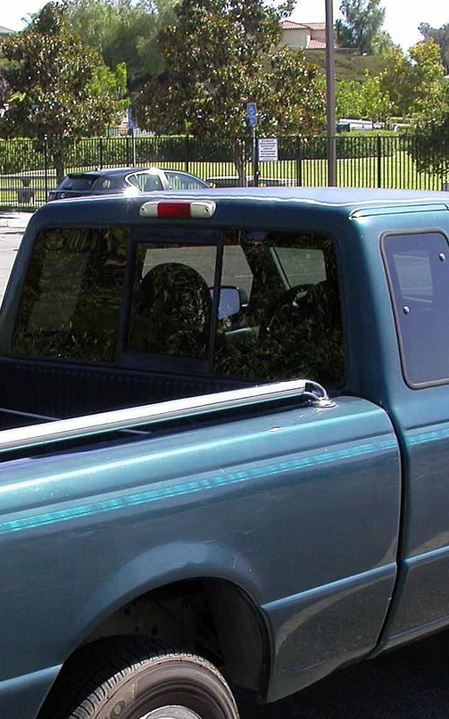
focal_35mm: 80
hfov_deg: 16.2
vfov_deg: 25.7
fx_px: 1568
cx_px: 96
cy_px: 486
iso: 100
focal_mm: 7.85
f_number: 6
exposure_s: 1/202
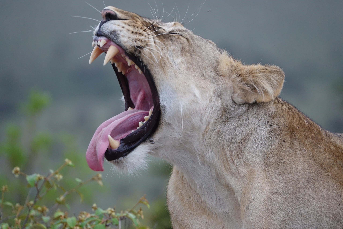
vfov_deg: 2.3
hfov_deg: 3.4
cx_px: 172
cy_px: 114
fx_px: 5717
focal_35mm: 600
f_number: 4
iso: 800
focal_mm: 220
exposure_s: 1/125
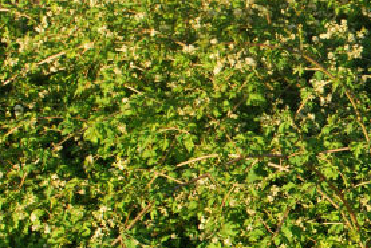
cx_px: 546
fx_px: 1340
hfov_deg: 14.7
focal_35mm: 130
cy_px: 190
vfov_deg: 10.5
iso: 110
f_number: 5.6
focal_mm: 24
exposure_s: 1/125
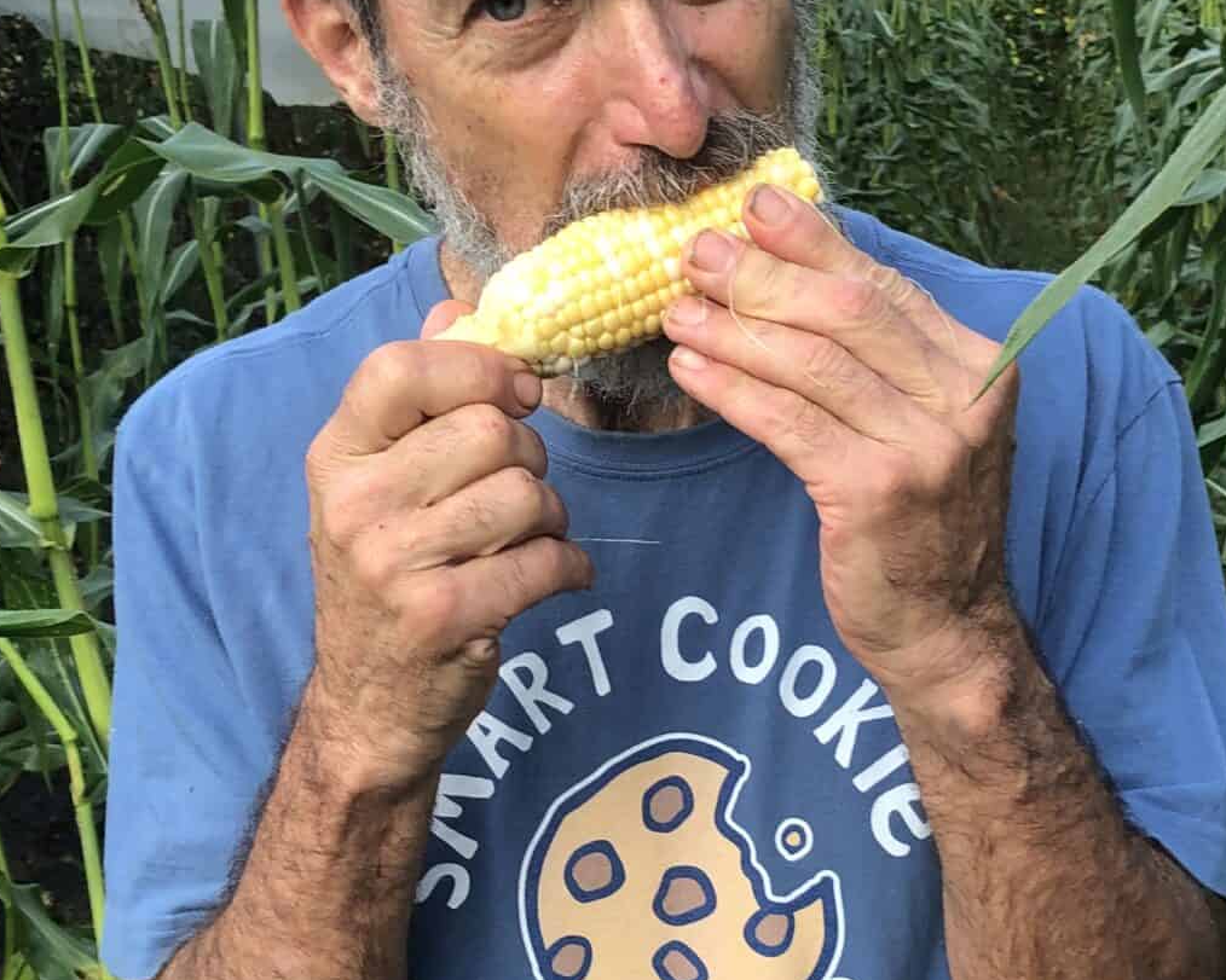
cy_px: 609
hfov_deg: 27.4
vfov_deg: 22.1
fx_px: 2503
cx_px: 756
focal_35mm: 69
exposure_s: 1/120
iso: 25
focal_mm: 4
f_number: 1.8
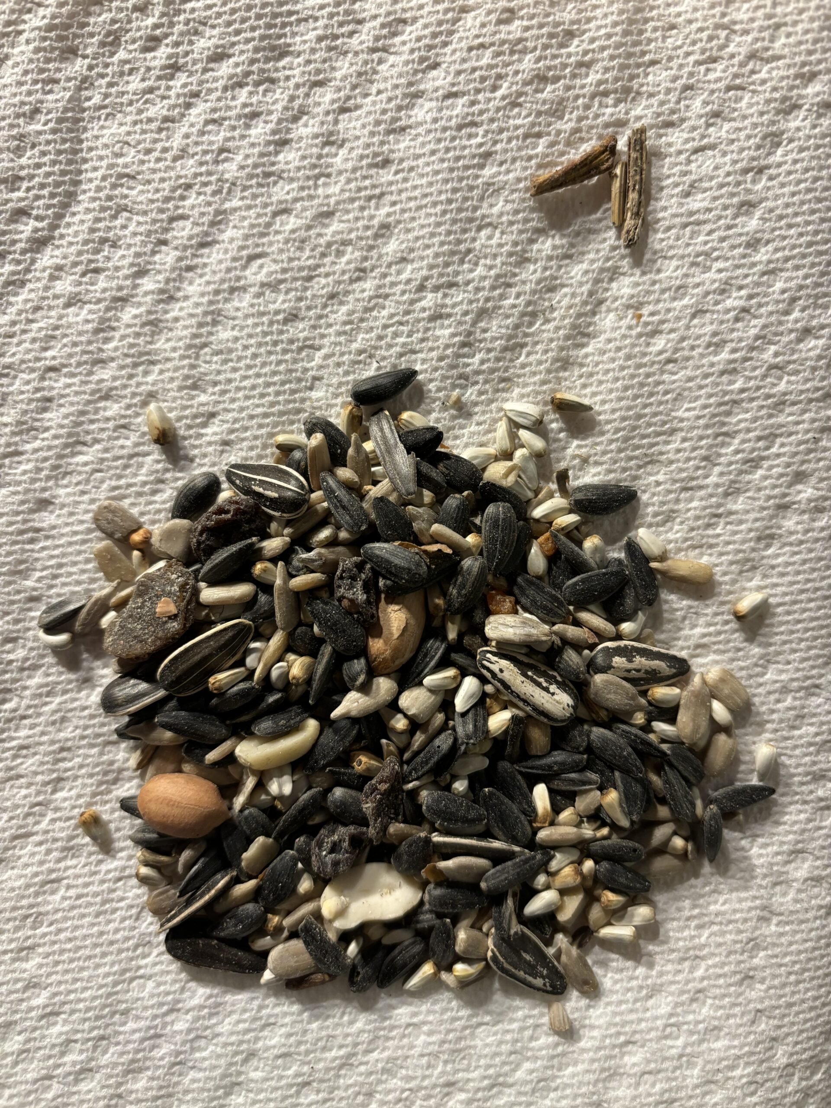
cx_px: 416
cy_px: 554
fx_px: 832
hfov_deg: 53.1
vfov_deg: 67.3
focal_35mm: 26
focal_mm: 5.96
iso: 160
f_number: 1.6
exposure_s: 1/60
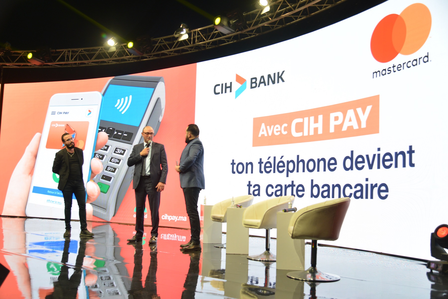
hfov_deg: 50.7
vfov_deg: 35.1
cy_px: 150
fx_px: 473
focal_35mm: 38
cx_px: 224
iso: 800
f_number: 4
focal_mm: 38
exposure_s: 1/60
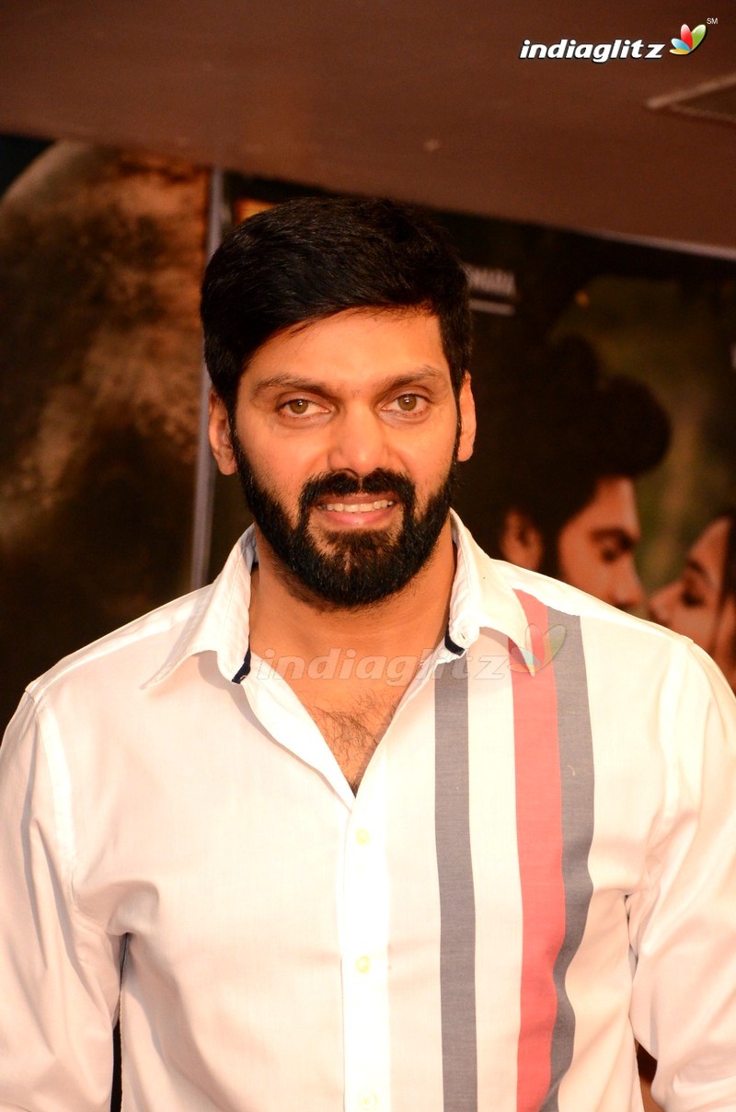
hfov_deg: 8.7
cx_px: 368
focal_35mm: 158
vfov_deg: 13.1
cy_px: 556
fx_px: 4852
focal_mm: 105
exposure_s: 1/125
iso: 2500
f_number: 6.3
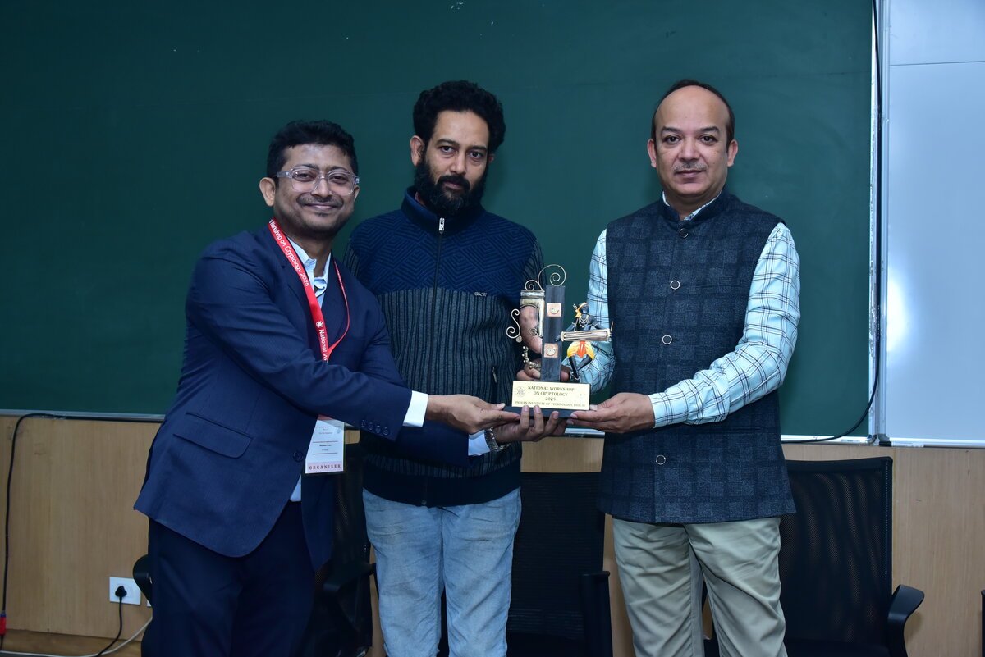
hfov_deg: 42.7
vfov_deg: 29.3
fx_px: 1259
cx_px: 492
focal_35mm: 46
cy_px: 328
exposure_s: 1/125
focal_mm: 46
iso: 1000
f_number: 7.1
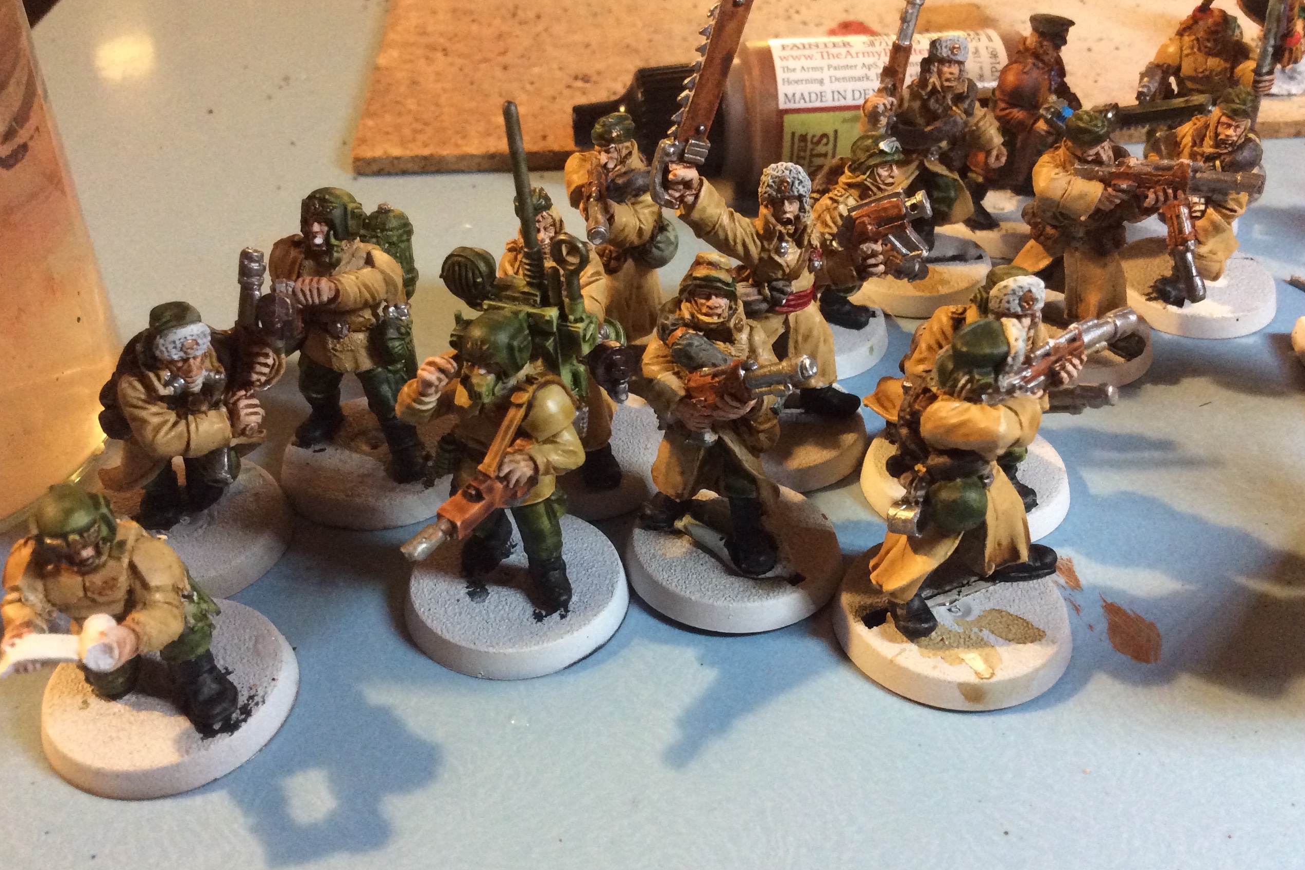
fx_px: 1232
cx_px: 650
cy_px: 449
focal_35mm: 34
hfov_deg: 55.8
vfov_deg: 38.9
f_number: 2.4
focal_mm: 3.3
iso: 250
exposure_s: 1/25
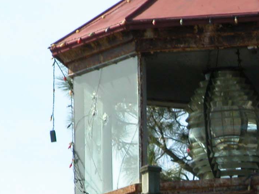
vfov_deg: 1.5
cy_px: 149
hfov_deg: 2.1
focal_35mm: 965
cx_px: 251
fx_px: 7218
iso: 100
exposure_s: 1/273
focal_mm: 67.7
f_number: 5.9
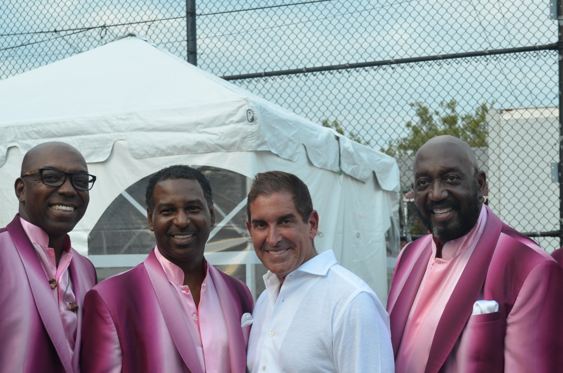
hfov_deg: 28.9
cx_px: 240
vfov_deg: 19.3
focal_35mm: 70
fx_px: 1090
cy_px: 281
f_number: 4.5
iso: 400
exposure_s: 1/80
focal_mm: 29
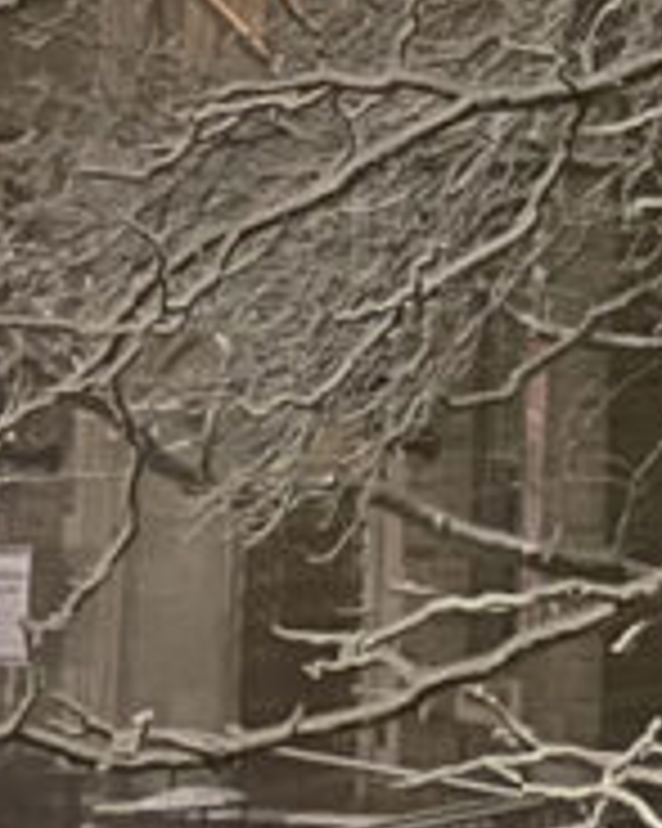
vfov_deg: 10.6
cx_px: 1522
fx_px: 4265
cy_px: -554
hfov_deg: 8.2
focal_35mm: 174
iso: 500
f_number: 1.6
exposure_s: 1/12
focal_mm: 4.2
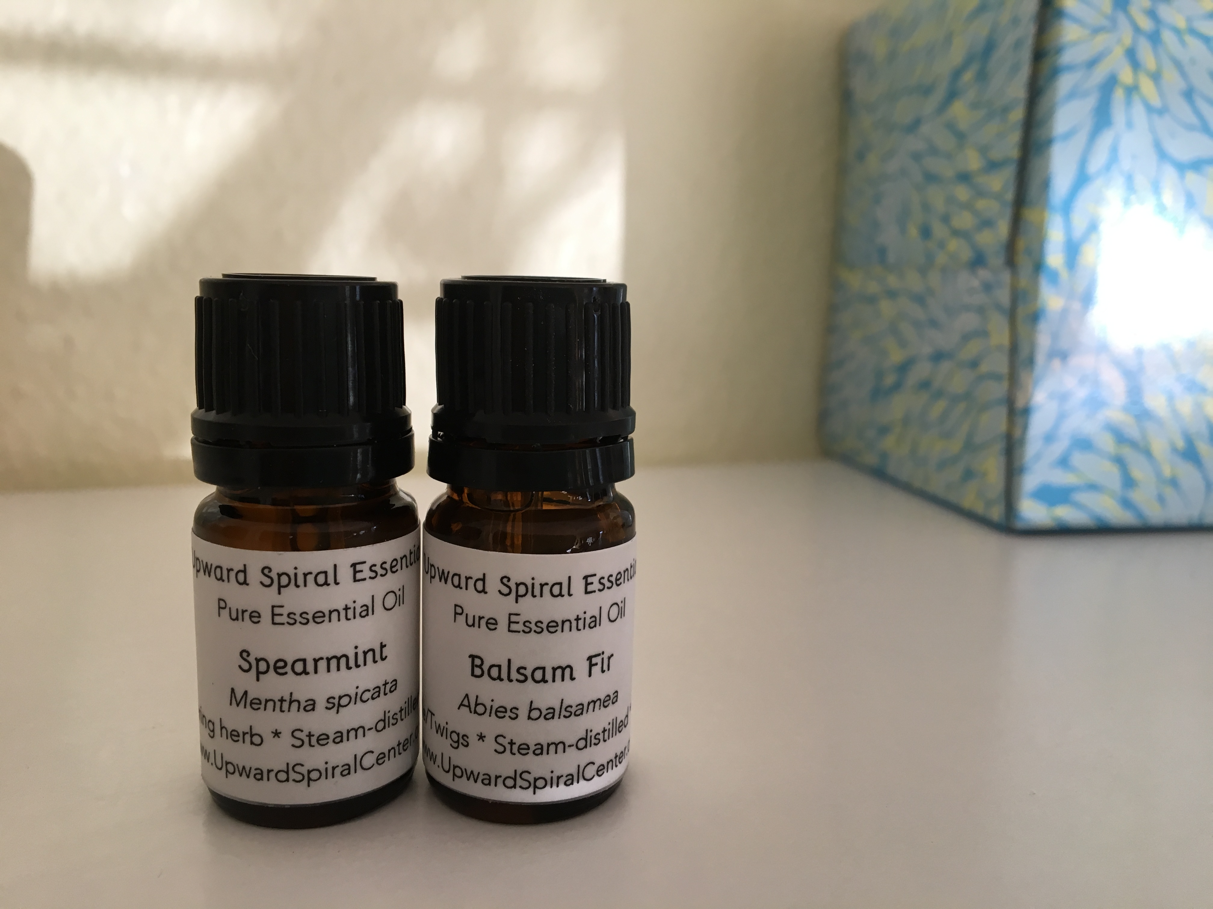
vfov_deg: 48.2
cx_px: 606
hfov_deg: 61.7
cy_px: 454
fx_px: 1016
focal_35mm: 29
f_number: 2.2
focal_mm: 4.15
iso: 50
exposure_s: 1/30
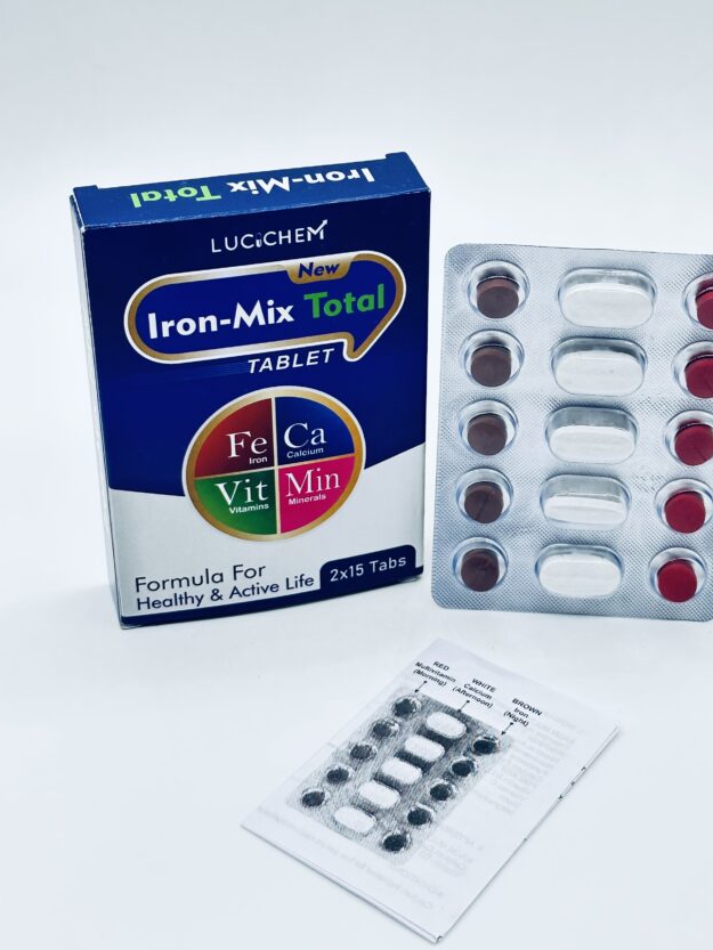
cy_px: 411
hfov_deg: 24.8
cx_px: 430
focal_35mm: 59
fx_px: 1620
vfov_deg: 32.6
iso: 64
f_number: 1.78
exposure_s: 1/141
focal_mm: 6.86
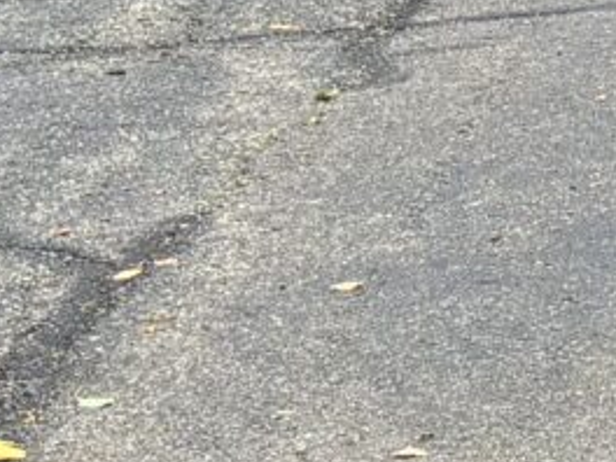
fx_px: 3595
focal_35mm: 202
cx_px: 1575
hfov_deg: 8.7
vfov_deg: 7.4
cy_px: 238
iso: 50
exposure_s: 1/1139
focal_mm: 5.96
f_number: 1.6
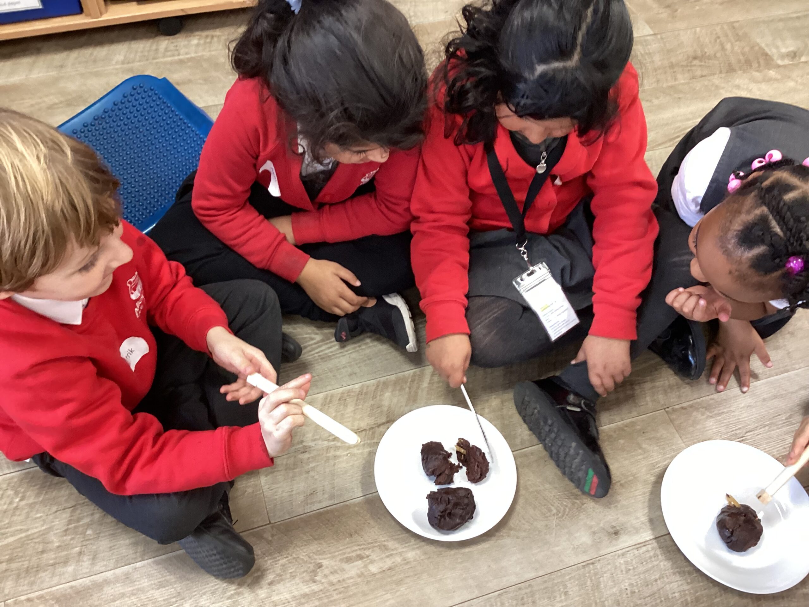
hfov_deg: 58.4
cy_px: 304
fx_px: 724
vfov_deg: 45.4
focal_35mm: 31
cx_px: 404
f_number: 2.4
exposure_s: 1/50
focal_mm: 3.3
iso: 200
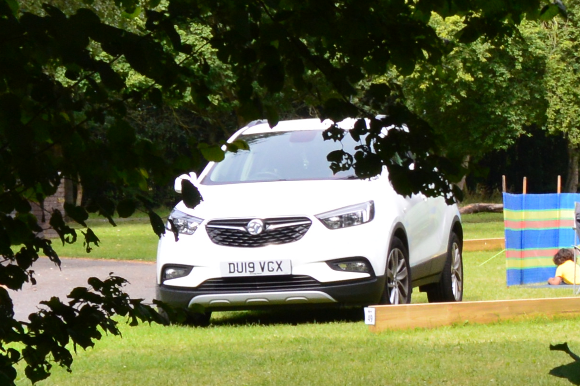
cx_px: 859
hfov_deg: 11.6
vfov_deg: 8.0
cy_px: 43
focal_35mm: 170
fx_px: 2744
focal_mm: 23
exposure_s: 1/200
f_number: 10
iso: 400
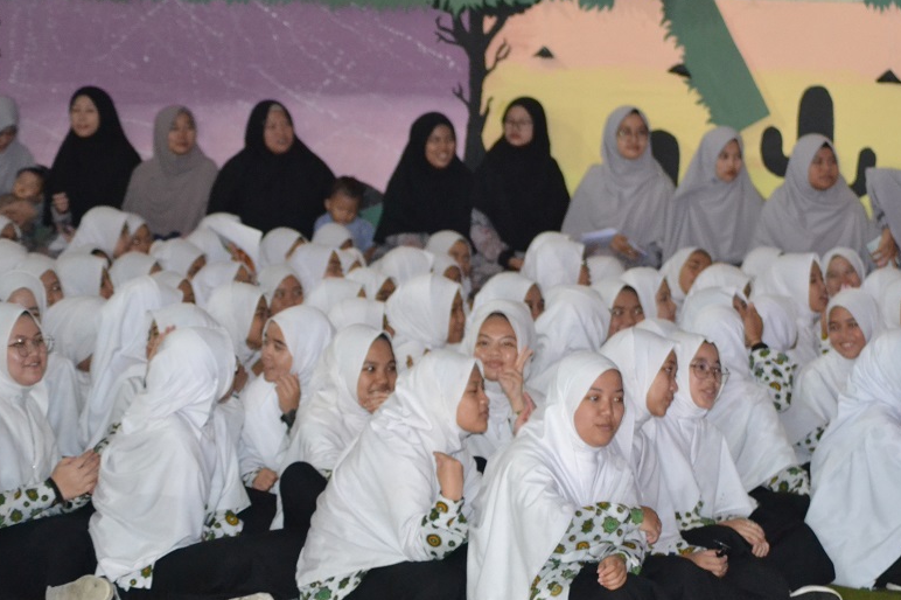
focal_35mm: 136
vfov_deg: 10.1
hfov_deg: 15.1
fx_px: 3402
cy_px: 244
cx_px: 510
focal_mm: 70
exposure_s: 1/60
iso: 3200
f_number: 4
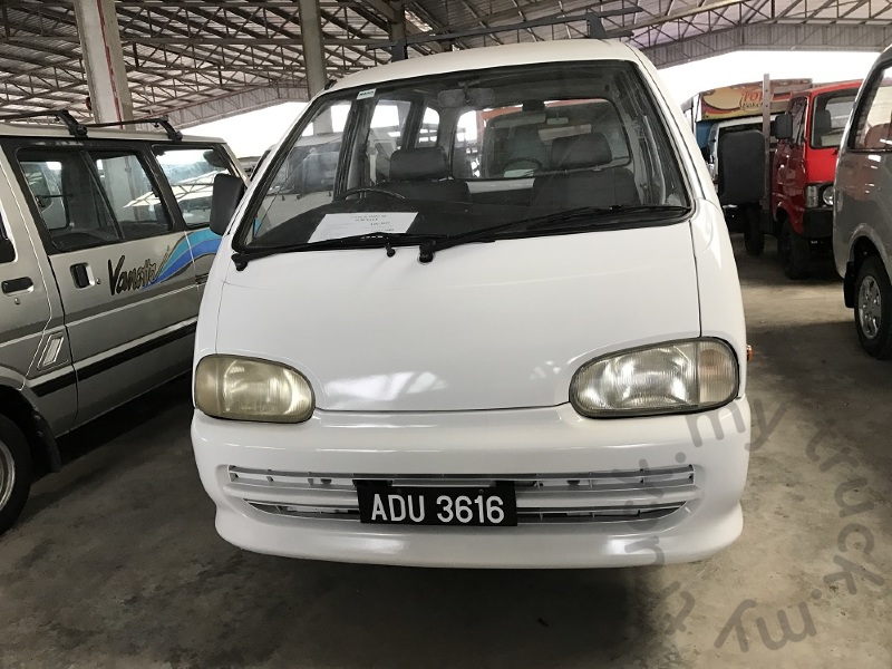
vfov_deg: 49.7
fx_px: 722
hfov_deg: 63.4
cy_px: 334
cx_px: 446
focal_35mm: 28
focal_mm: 3.99
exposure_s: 1/33
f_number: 1.8
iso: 40
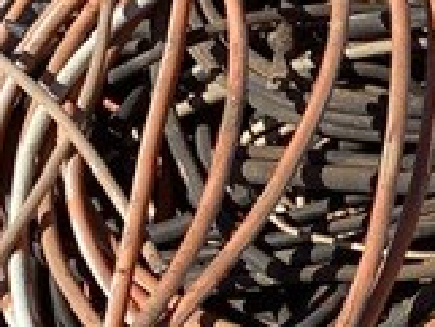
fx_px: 1547
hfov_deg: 15.5
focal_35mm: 123
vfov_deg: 12.0
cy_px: 286
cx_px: 508
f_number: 2.4
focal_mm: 3.3
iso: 25
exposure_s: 1/1431
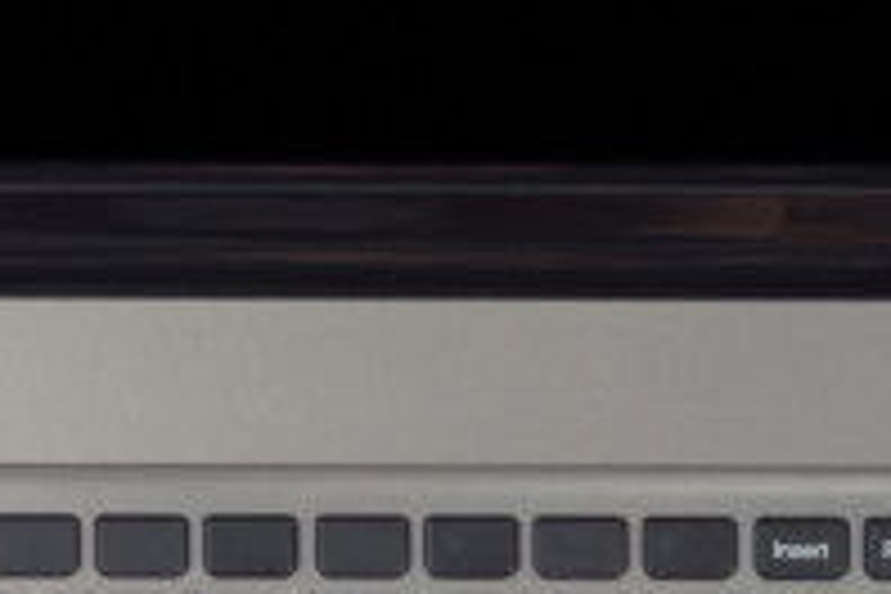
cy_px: 1060
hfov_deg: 6.4
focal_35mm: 321
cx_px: 576
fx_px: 7944
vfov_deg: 4.2
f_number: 8
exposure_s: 1/80
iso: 50
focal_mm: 62
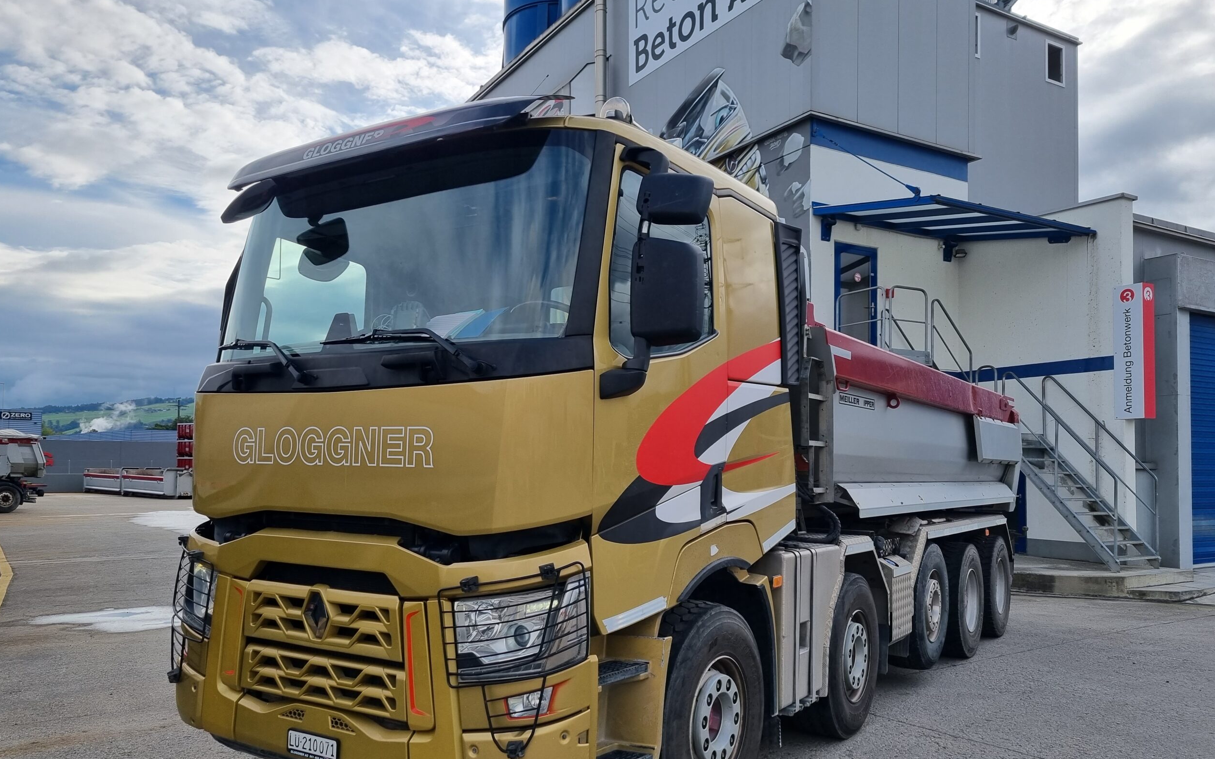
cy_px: 436
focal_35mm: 28
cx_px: 599
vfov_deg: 44.4
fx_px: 927
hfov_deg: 66.5
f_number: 1.8
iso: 50
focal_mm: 5.4
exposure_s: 1/2968
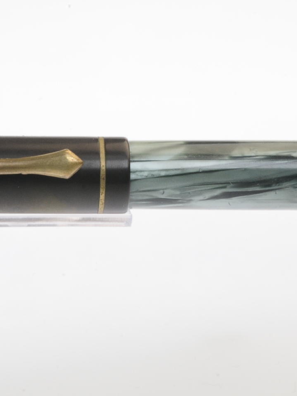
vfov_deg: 8.2
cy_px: 198
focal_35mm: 241
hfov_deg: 6.2
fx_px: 2757
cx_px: 82
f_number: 22
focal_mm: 80
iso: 400
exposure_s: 1/8
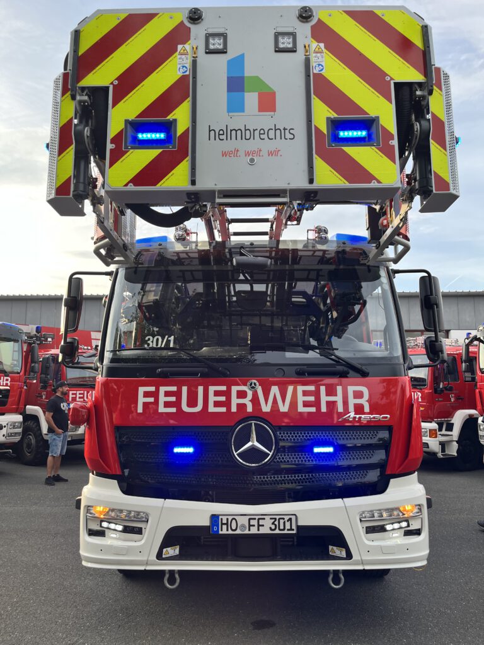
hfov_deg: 53.1
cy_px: 322
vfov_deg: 67.3
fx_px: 485
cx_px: 242
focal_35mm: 26
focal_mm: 5.1
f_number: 1.6
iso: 50
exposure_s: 1/418
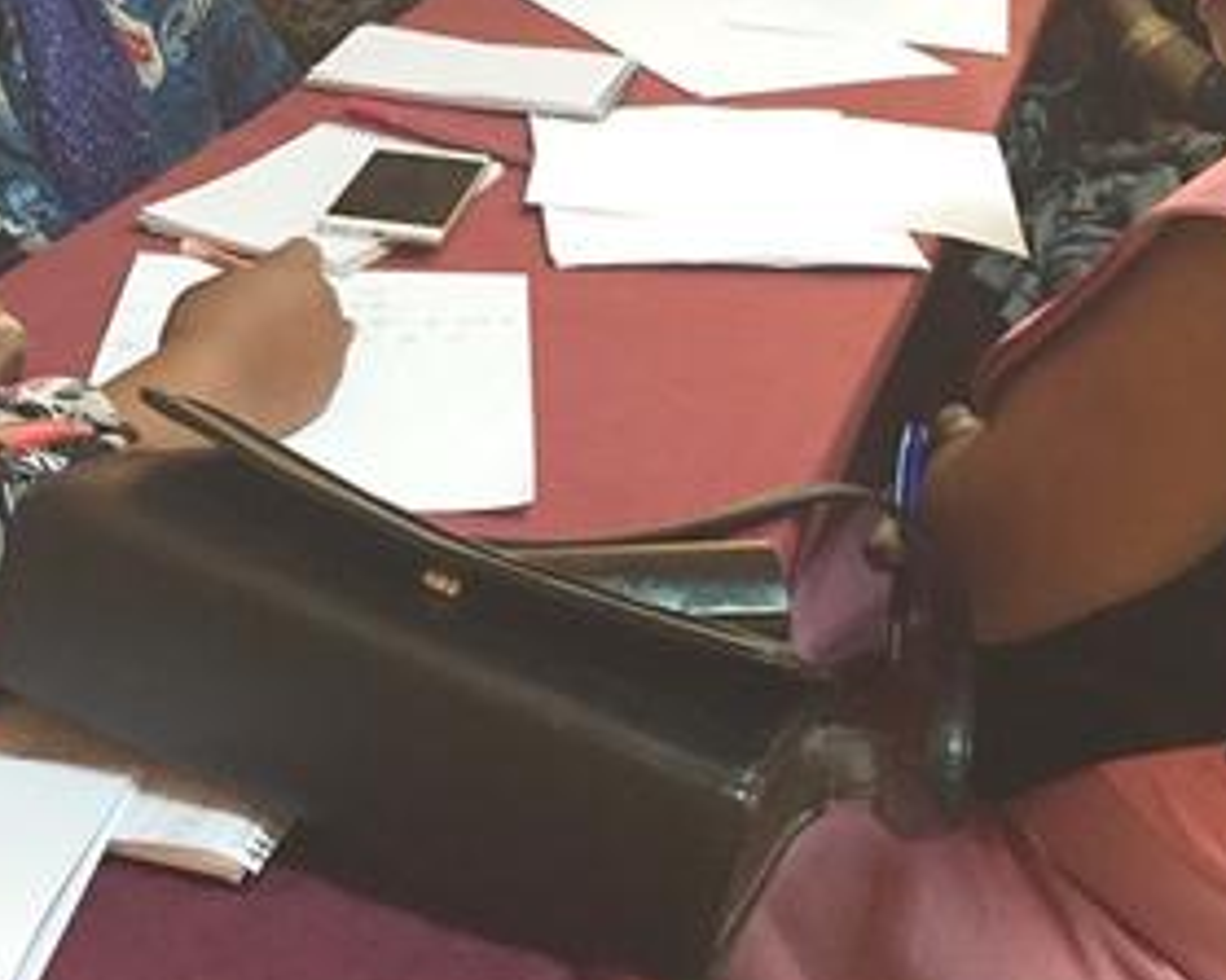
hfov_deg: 28.7
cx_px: 540
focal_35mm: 66
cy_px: 149
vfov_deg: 22.7
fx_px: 2394
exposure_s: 1/33
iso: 320
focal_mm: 4.15
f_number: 2.2
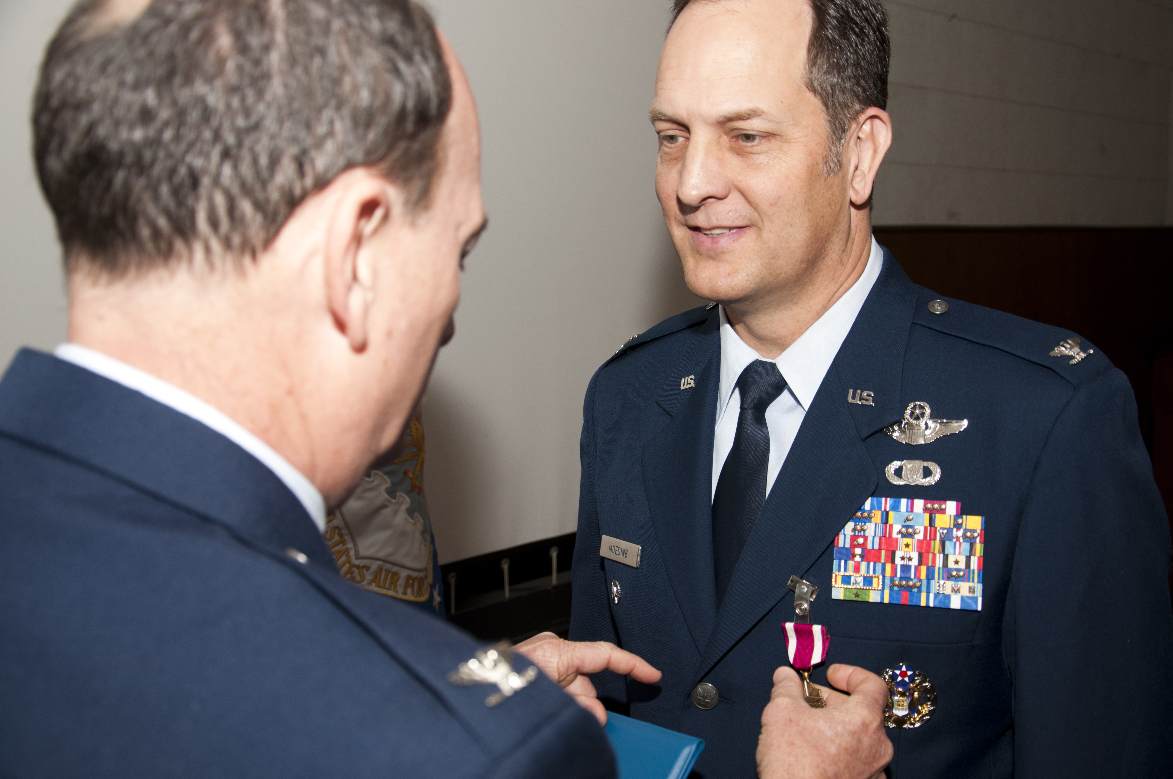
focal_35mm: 38
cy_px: 390
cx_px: 586
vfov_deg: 35.4
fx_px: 1220
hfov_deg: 51.3
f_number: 4
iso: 200
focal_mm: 25
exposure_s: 1/200
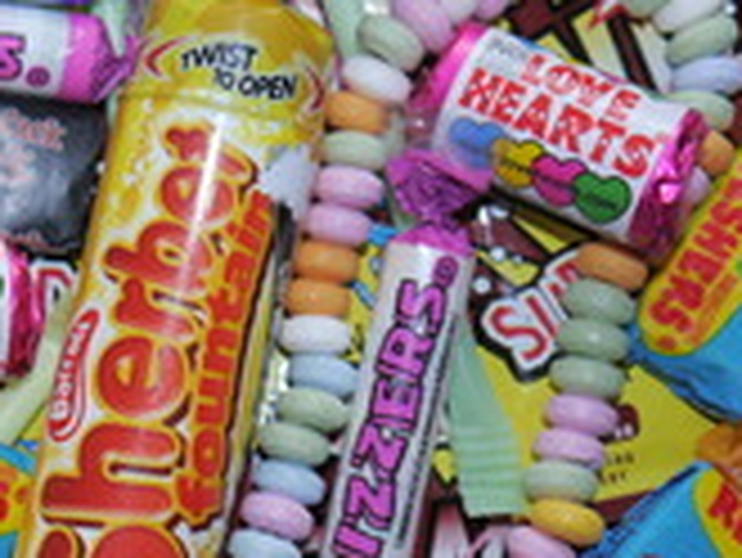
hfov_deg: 18.5
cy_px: 396
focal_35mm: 103
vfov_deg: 14.3
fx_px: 2209
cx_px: -34
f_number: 4.3
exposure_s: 1/125
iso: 160
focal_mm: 21
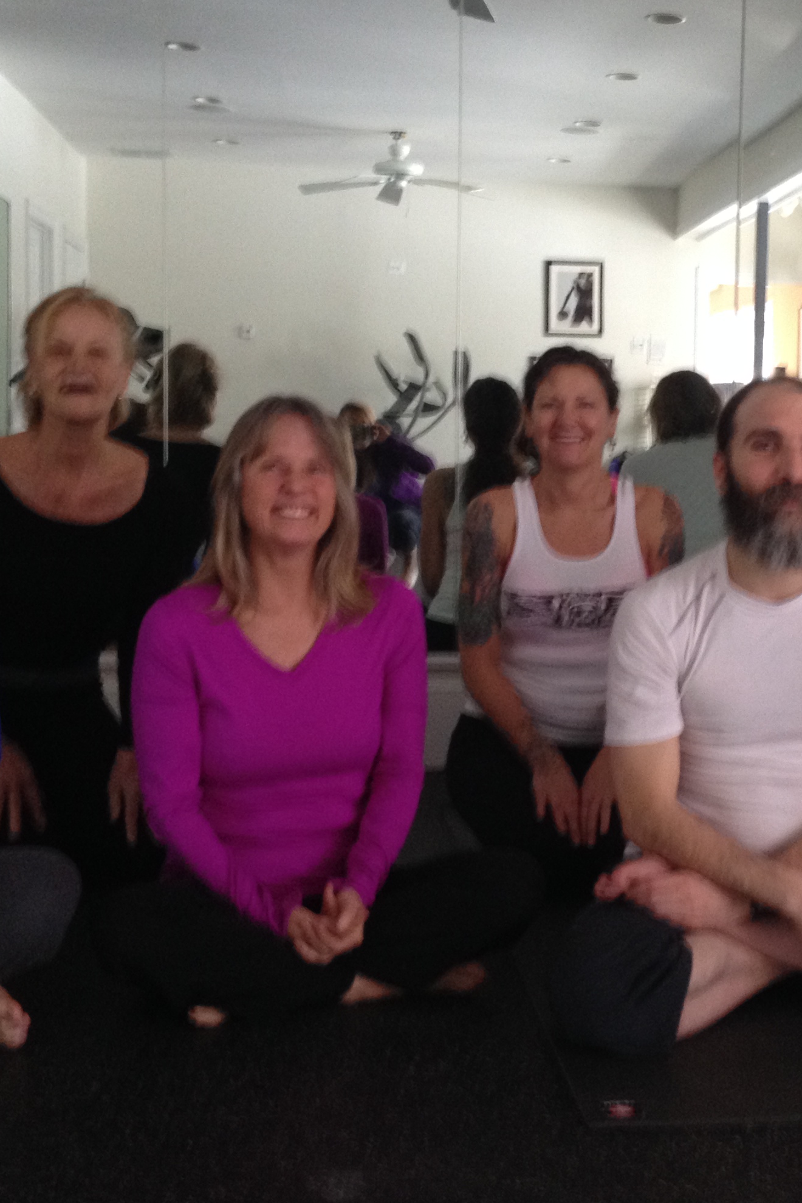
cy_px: 569
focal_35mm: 60
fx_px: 2005
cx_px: 647
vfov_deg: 33.4
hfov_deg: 22.3
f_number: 2.4
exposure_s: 1/20
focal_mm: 4.28
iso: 160
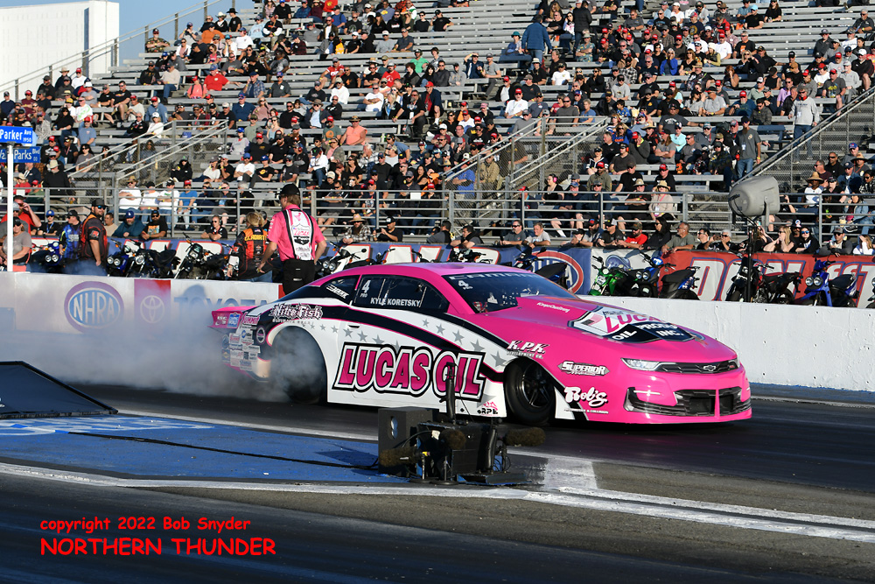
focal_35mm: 105
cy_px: 292
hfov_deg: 19.5
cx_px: 438
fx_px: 2552
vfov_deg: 13.0
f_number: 5.6
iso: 160
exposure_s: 1/1000
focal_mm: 70
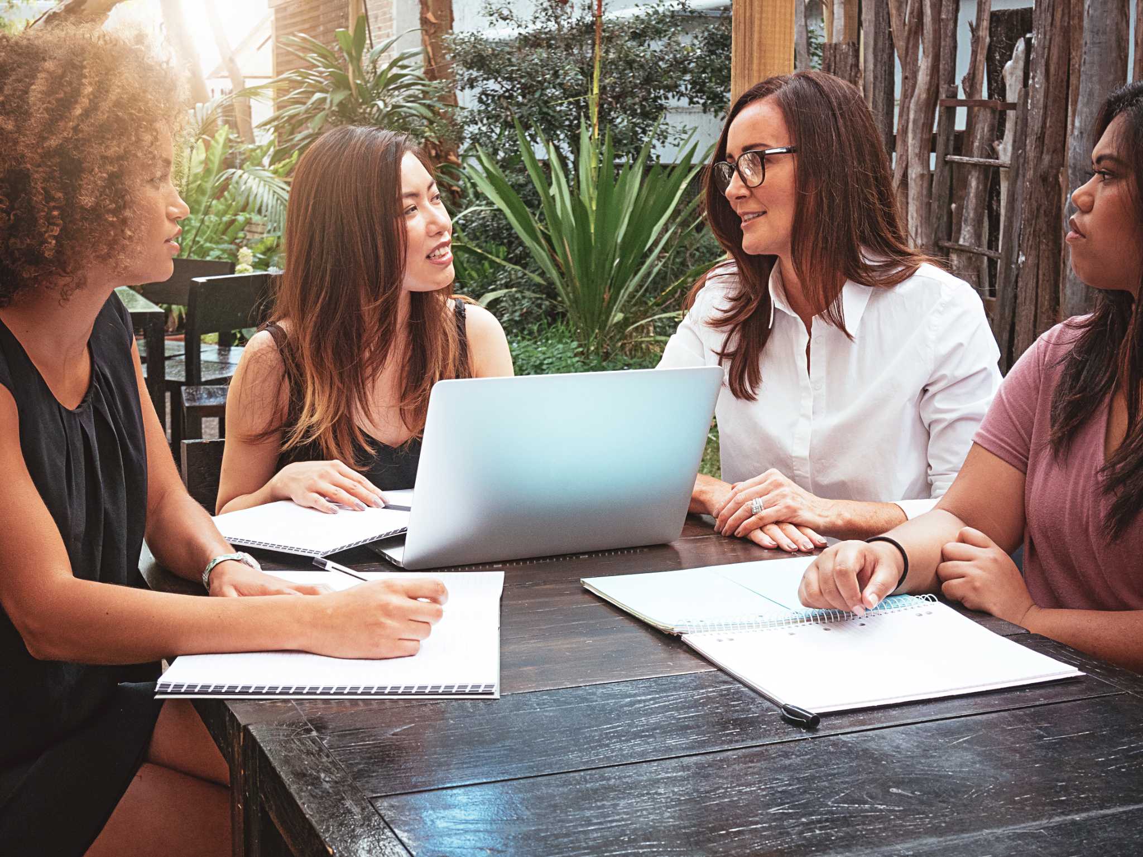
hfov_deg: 38.2
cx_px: 572
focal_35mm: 50
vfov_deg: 29.1
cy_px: 428
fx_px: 1651
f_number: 5.6
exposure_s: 1/250
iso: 1000
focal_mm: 25
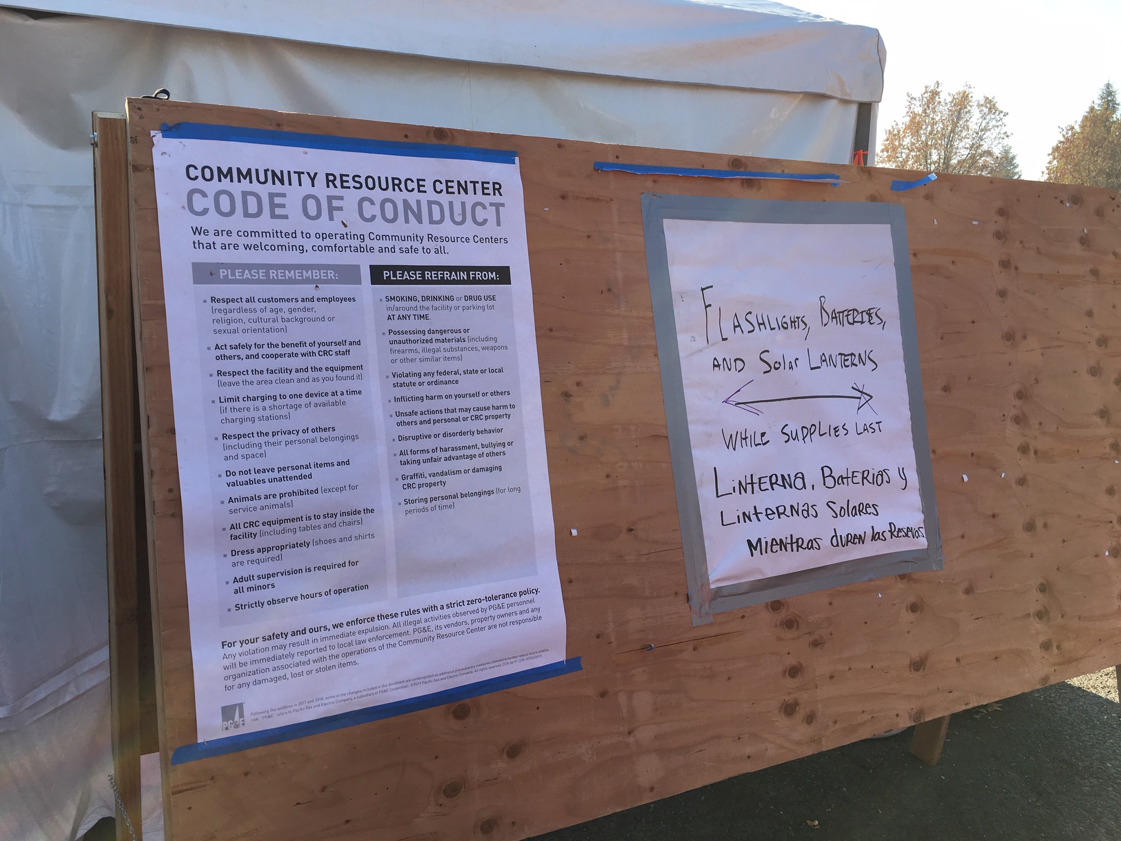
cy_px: 420
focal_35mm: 29
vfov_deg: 48.2
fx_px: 939
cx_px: 560
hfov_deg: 61.7
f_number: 2.2
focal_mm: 4.15
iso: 25
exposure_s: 1/674
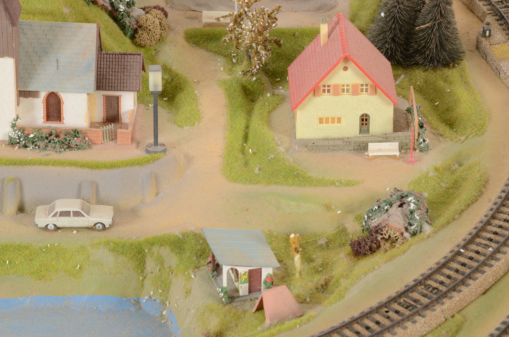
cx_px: 254
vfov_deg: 8.7
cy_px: 168
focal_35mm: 158
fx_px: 2222
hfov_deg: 13.1
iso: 125
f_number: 13
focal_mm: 105
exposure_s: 1/100
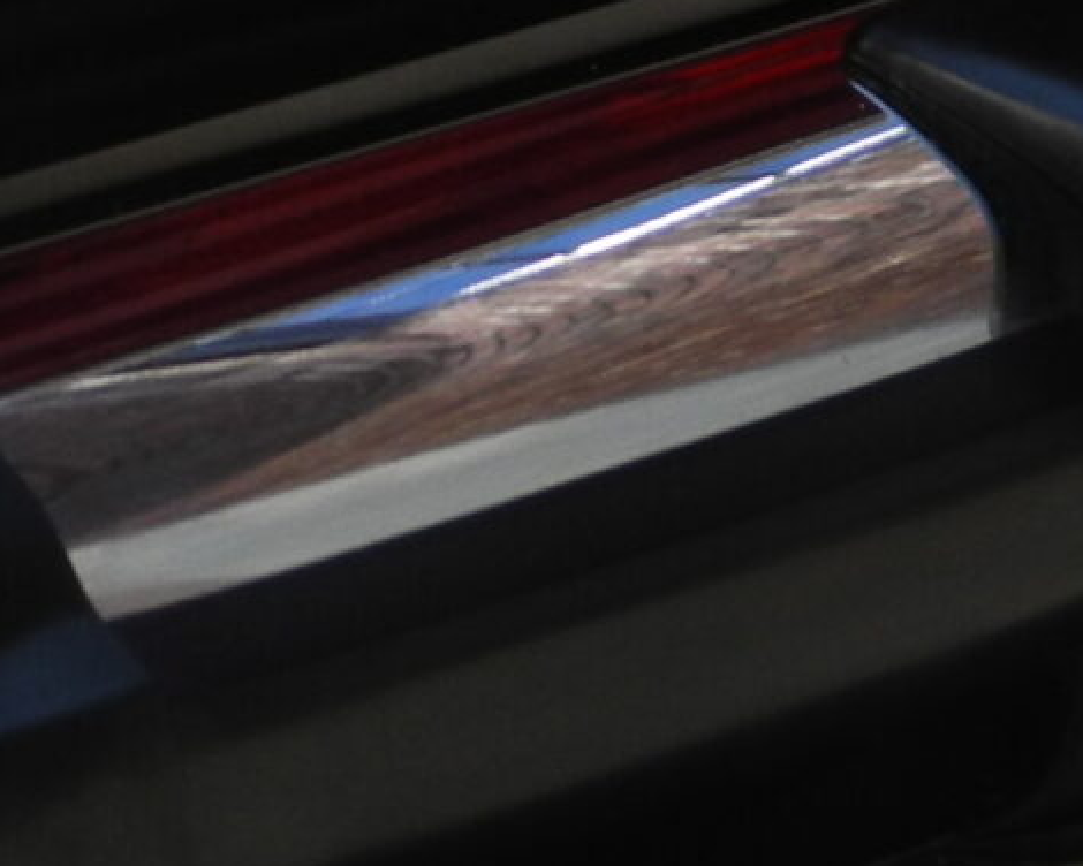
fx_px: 6475
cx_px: 1177
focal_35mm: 202
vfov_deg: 7.3
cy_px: -1092
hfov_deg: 9.5
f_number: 3.2
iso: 100
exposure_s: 1/496
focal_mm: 8.1
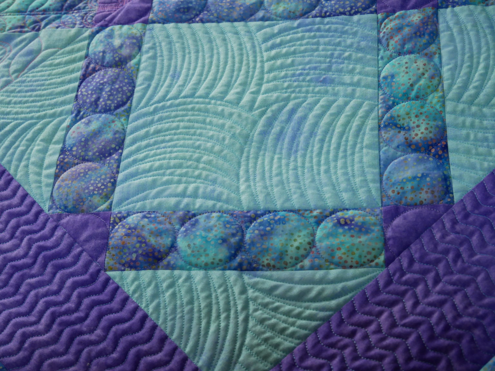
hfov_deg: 30.3
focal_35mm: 64
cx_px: 248
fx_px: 915
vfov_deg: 22.9
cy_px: 186
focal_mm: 32
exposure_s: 1/125
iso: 1000
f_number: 5
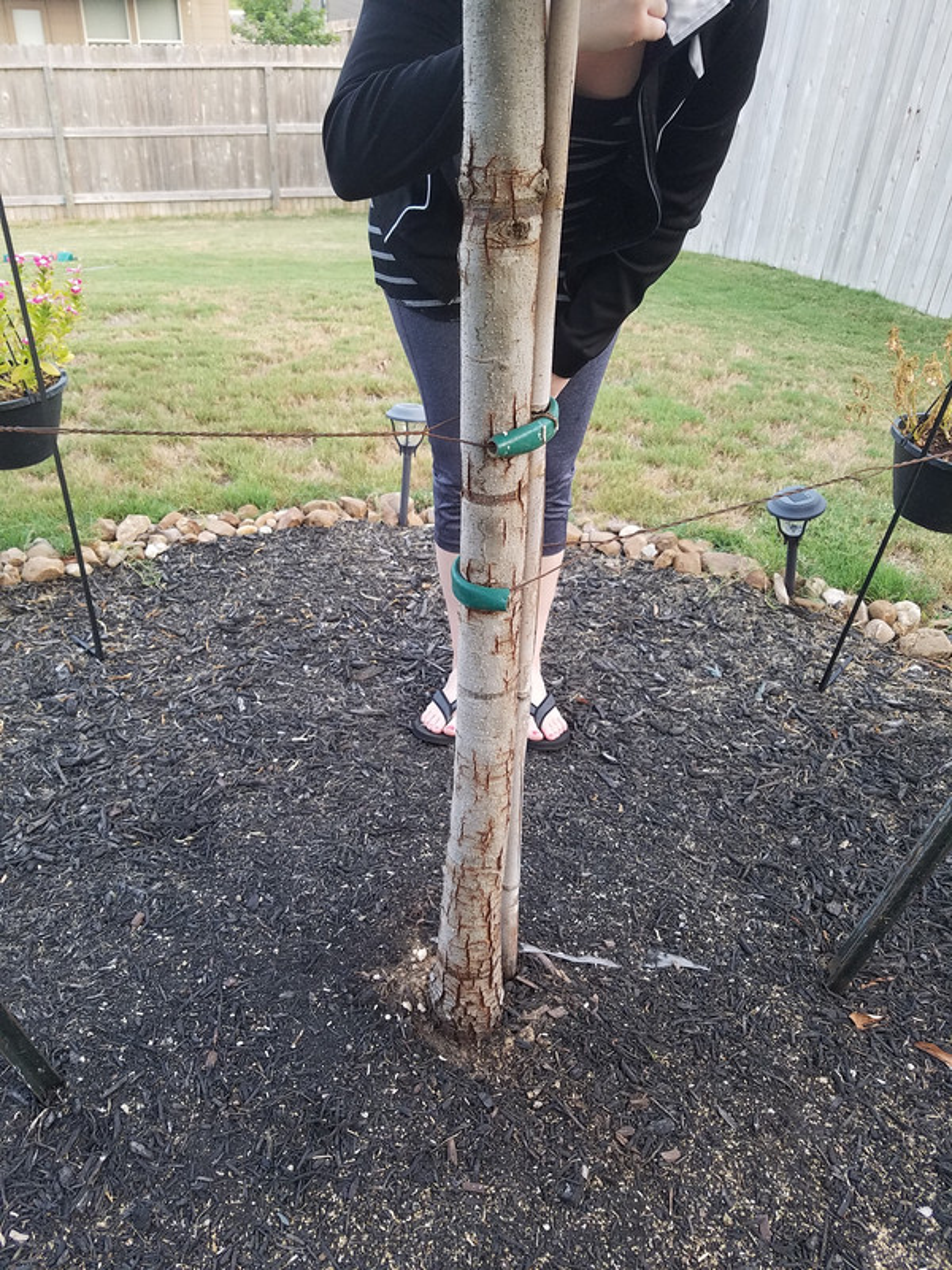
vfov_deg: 67.3
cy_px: 635
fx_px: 953
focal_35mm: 26
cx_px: 476
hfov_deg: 53.1
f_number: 1.7
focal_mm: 4.2
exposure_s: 1/60
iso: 100
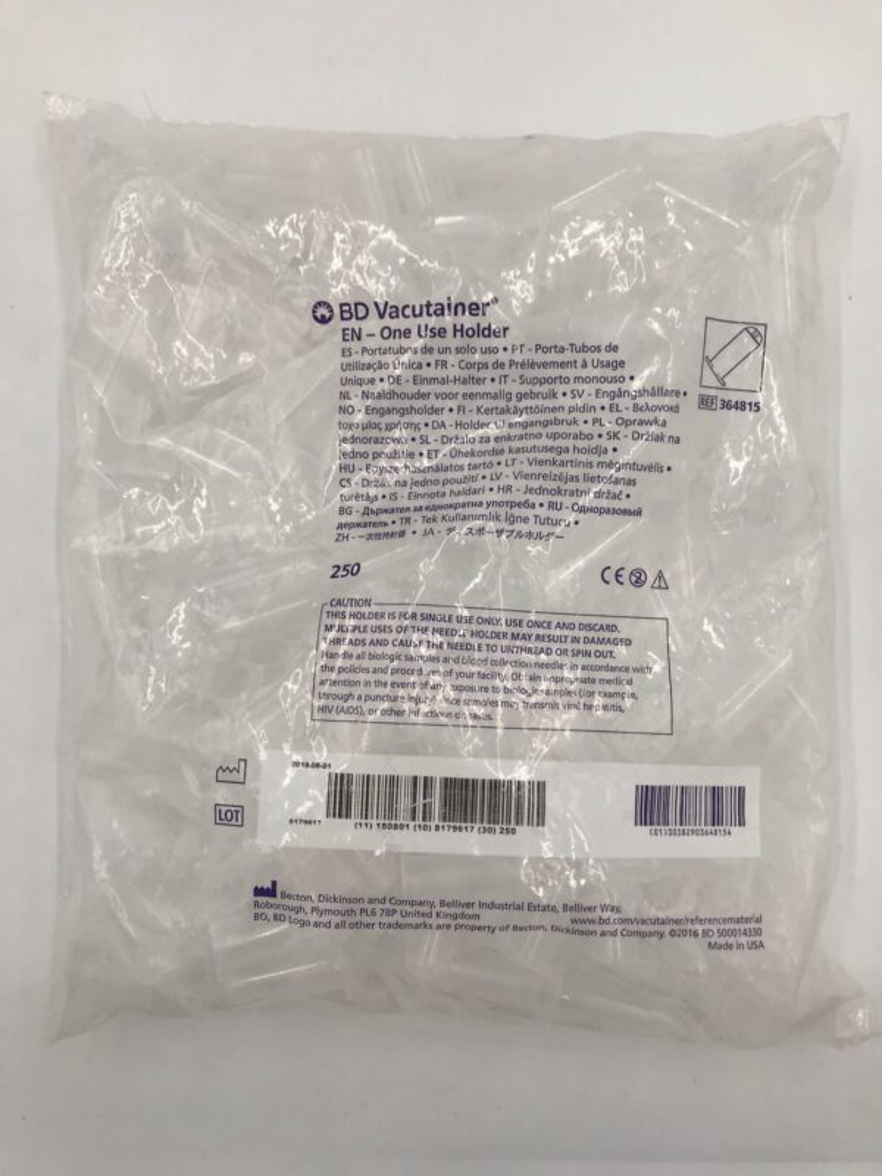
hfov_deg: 49.7
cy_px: 588
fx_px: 951
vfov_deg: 63.4
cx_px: 441
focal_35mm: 28
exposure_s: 1/60
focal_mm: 3.99
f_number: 1.8
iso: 25
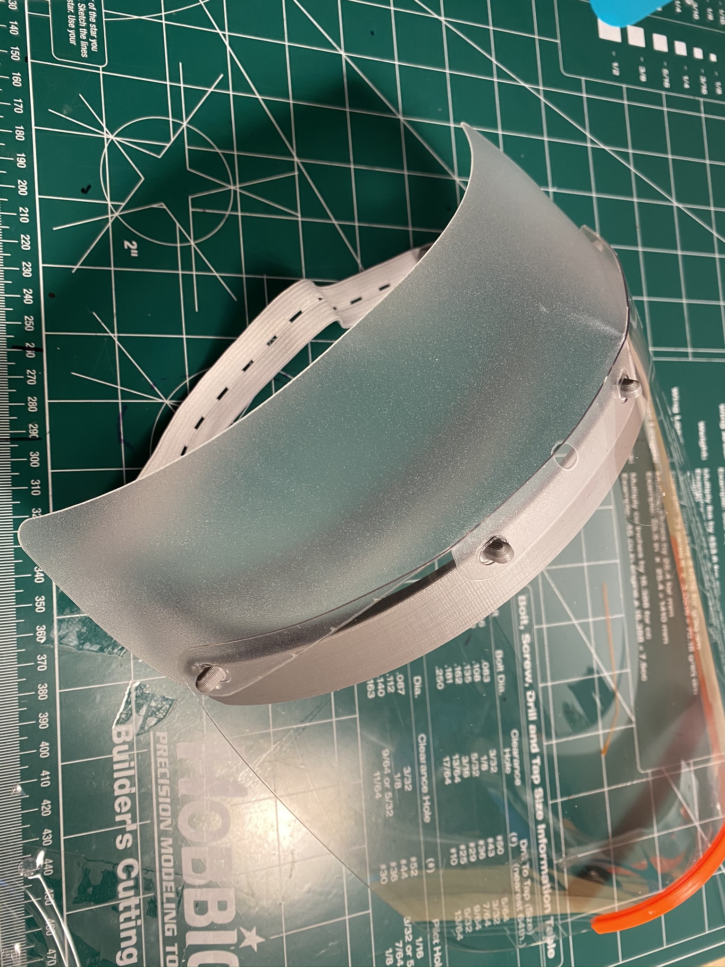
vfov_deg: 67.3
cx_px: 362
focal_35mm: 26
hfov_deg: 53.1
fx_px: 726
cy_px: 484
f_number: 1.8
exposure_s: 1/60
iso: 160
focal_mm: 4.25
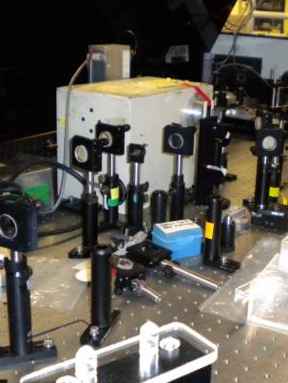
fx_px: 577
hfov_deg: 27.7
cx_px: 210
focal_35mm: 52
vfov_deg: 36.8
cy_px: 182
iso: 400
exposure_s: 1/30
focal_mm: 6.3
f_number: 3.1
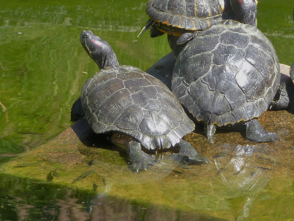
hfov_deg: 7.1
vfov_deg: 5.3
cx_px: 231
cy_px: 88
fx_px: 2362
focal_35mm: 278
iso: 100
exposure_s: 1/200
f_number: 4.8
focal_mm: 25.2
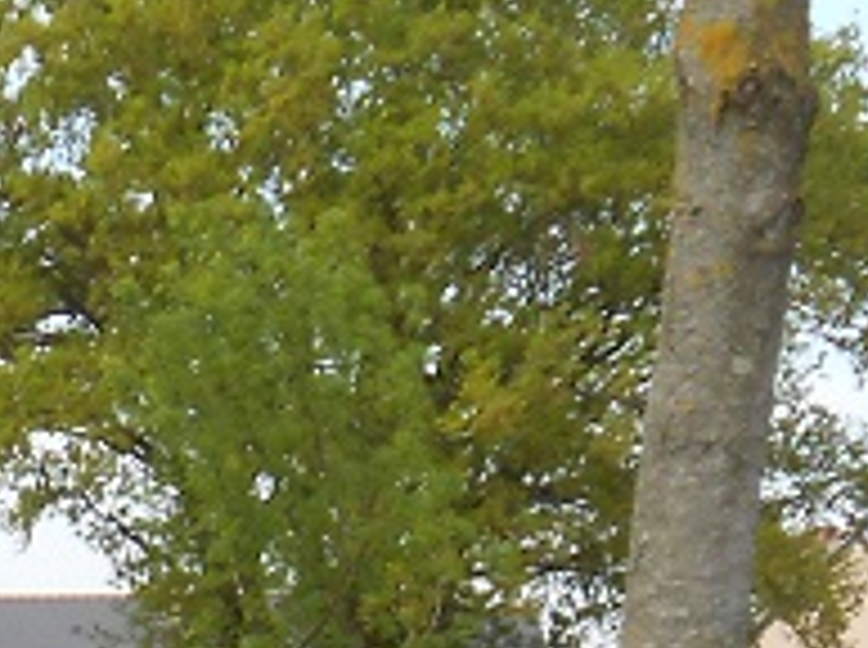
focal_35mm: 202
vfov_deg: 7.1
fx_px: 5056
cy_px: 1282
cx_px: -872
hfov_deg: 9.2
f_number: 4.2
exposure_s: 1/200
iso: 80
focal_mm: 6.8
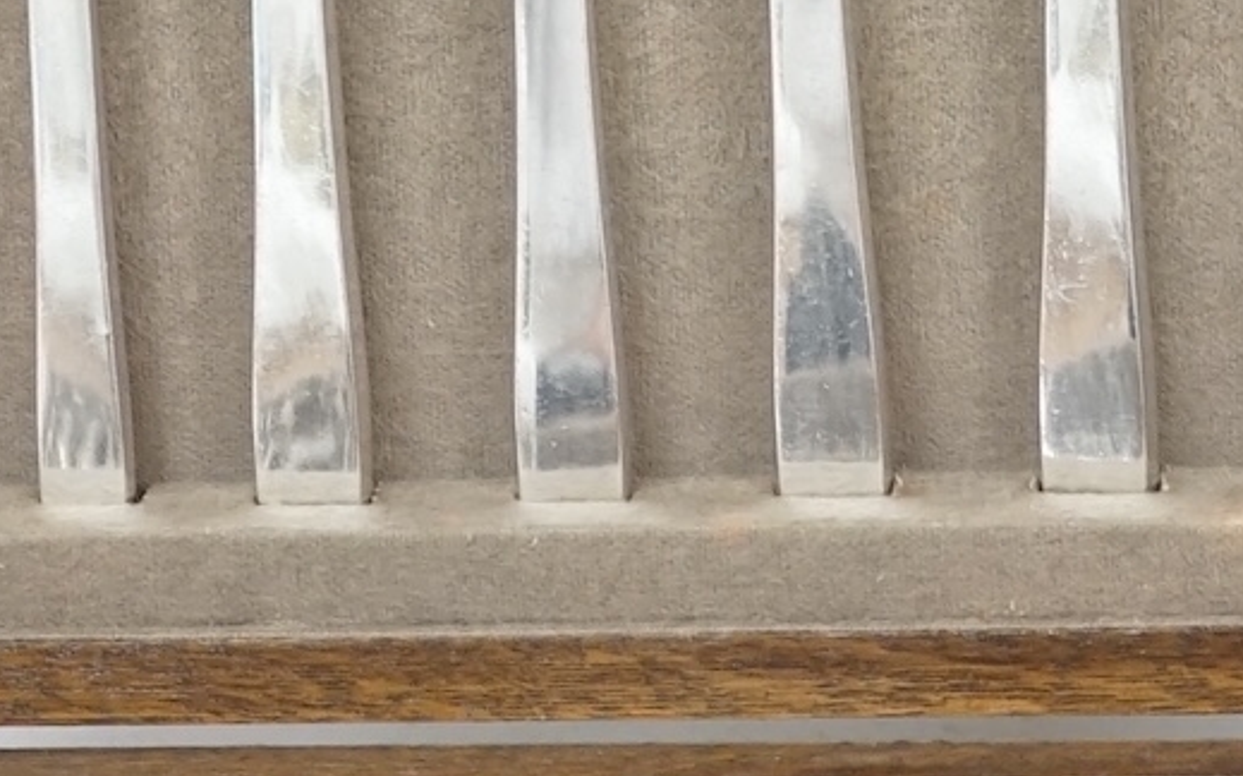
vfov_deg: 7.3
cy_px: -642
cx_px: 752
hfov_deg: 12.0
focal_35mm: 174
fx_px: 5892
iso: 1000
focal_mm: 30
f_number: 3.5
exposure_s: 1/60
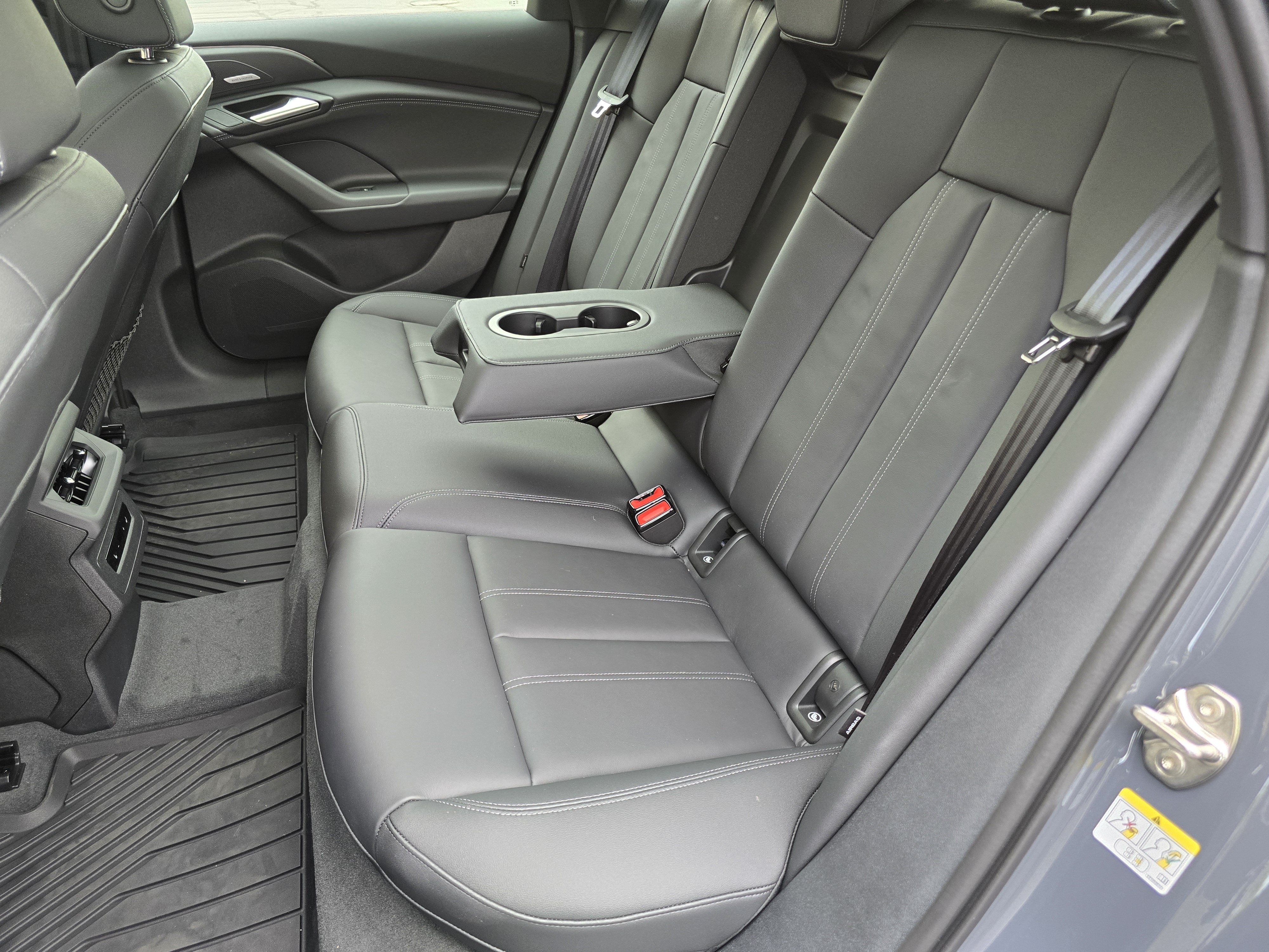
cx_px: 634
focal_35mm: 23
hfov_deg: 73.9
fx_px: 843
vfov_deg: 58.9
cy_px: 476
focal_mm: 6.3
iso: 200
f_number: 1.7
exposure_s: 1/180
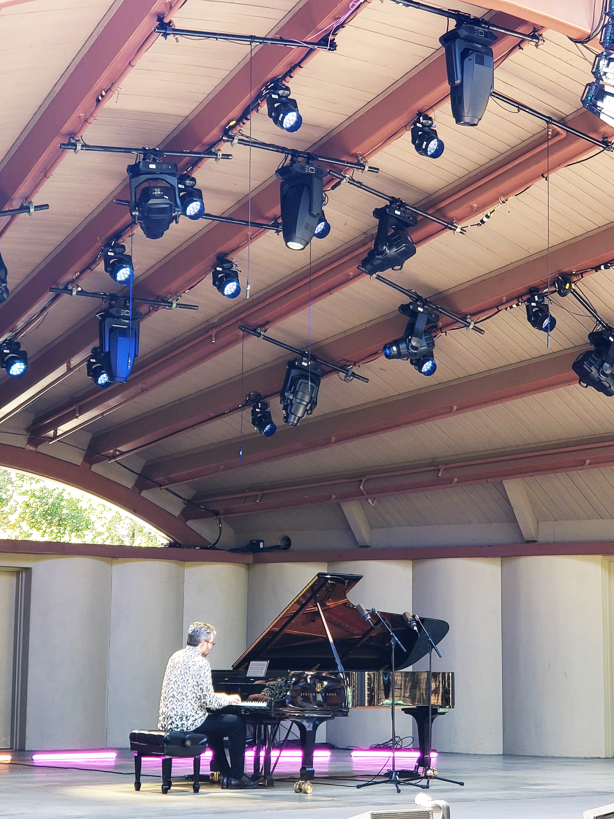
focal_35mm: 52
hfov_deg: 28.0
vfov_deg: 36.8
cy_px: 410
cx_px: 307
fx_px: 1230
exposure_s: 1/30
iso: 64
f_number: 2.4
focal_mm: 6
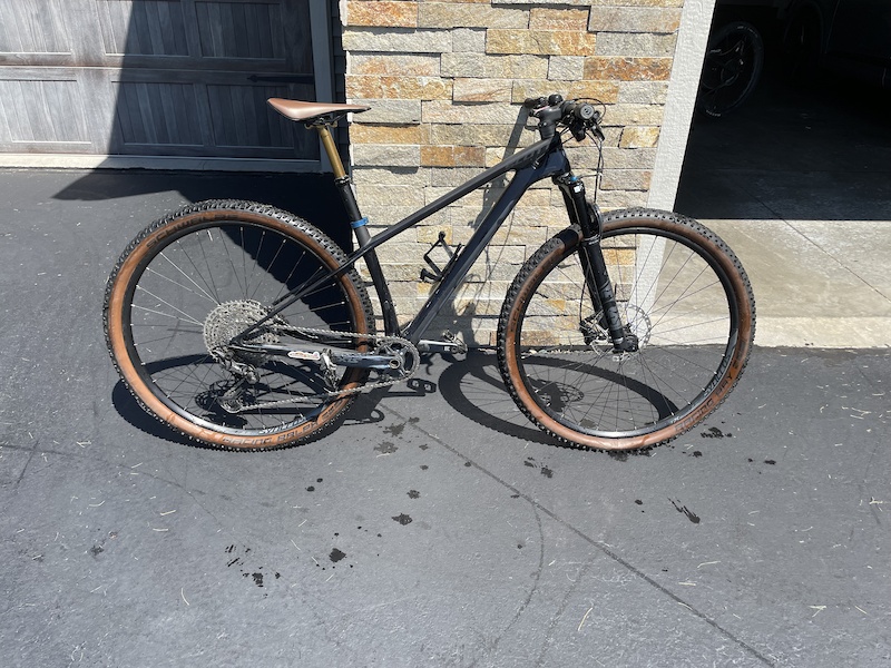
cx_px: 446
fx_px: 669
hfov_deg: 67.3
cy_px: 334
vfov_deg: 53.1
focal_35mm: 26
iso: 32
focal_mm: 4.2
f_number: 1.6
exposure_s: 1/1949
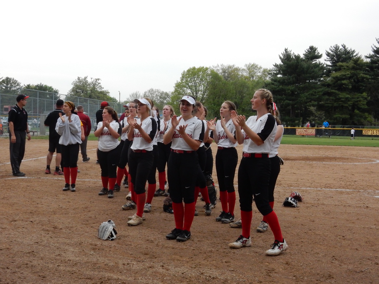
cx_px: 190
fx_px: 558
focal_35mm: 51
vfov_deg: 28.6
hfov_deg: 37.5
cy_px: 142
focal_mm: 9
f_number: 4.5
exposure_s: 1/200
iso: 400
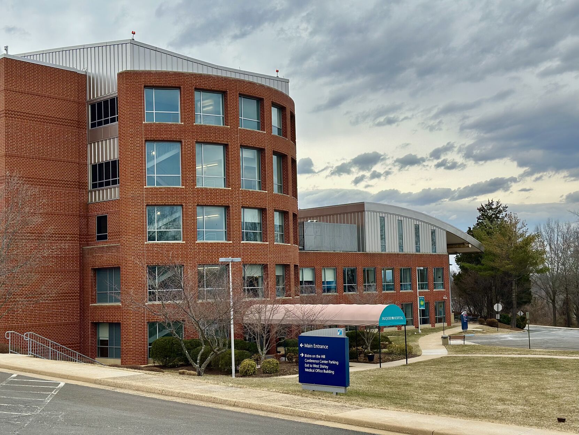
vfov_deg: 30.3
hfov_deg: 39.7
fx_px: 803
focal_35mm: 48
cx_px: 290
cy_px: 218
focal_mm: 6.86
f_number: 1.78
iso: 80
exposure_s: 1/1590
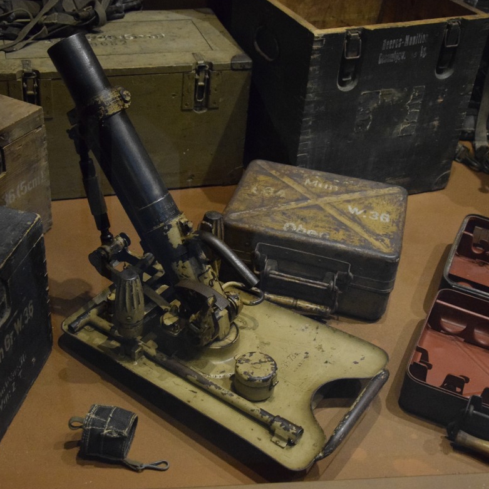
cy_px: 246
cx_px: 221
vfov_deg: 36.1
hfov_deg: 36.0
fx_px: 751
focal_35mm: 47
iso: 5600
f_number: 3.8
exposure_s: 1/60
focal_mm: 24
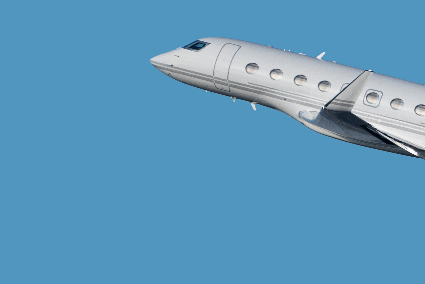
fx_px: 22191
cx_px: 404
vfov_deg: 0.7
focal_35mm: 1880
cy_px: 132
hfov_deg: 1.1
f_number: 6.3
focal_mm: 600
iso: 320
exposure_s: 1/2000
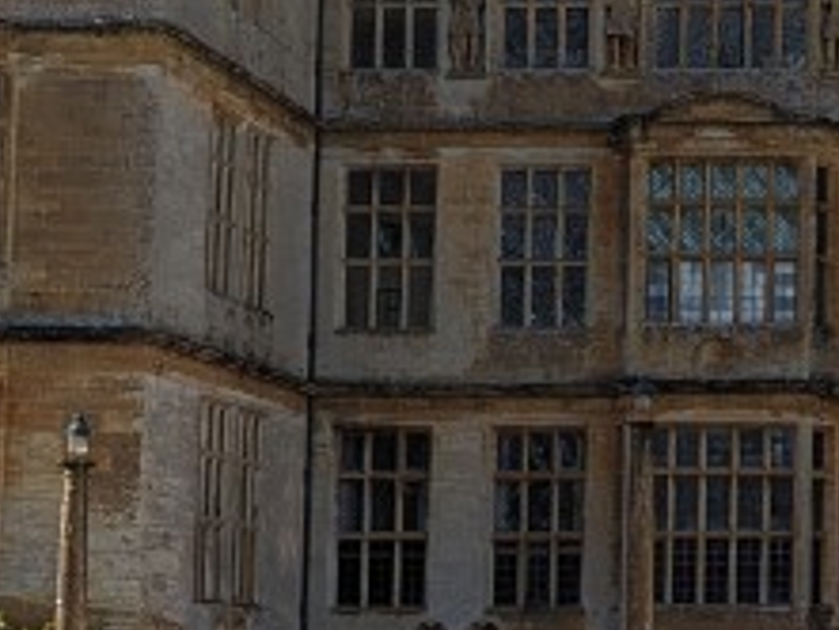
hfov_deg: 14.2
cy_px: 357
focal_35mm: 130
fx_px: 3153
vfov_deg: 11.4
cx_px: 1236
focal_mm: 6.81
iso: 48
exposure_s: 1/2632
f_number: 1.85
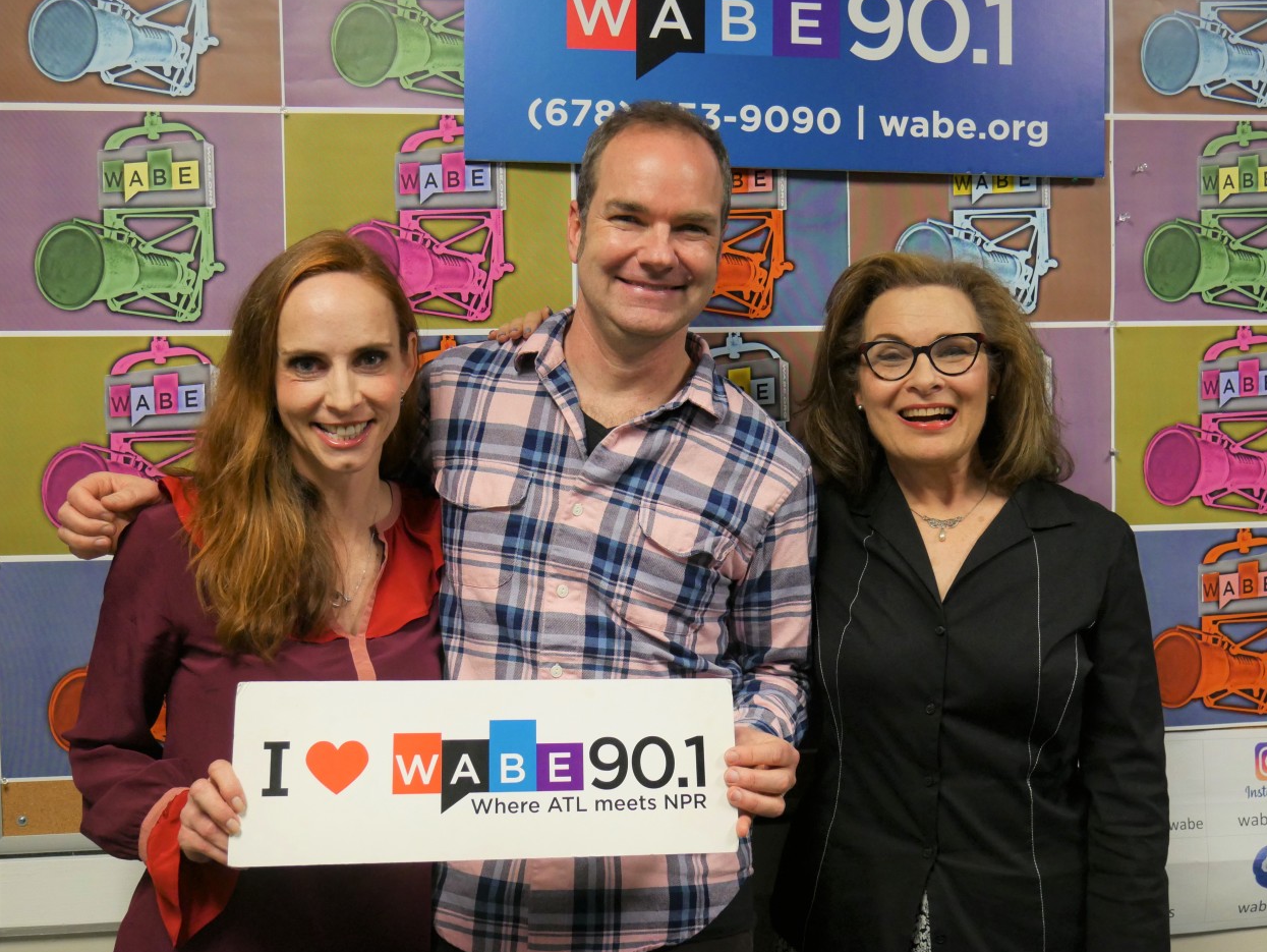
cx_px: 650
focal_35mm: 37
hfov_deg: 50.1
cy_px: 479
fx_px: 1355
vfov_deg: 38.7
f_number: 4
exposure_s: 1/60
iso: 2000
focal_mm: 18
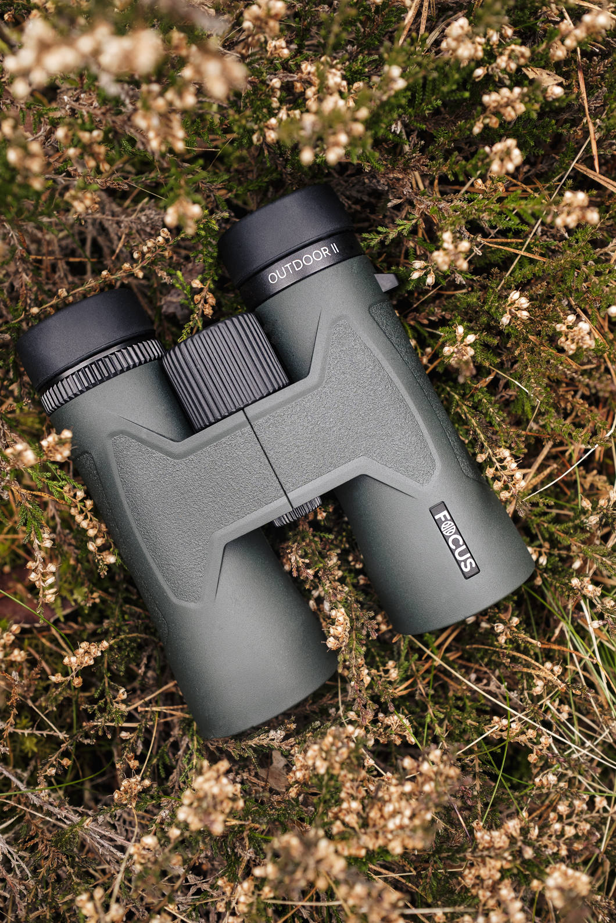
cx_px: 308
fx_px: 898
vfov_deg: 54.4
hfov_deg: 37.9
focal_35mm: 35
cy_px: 462
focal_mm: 23
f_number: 4
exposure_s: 1/125
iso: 400
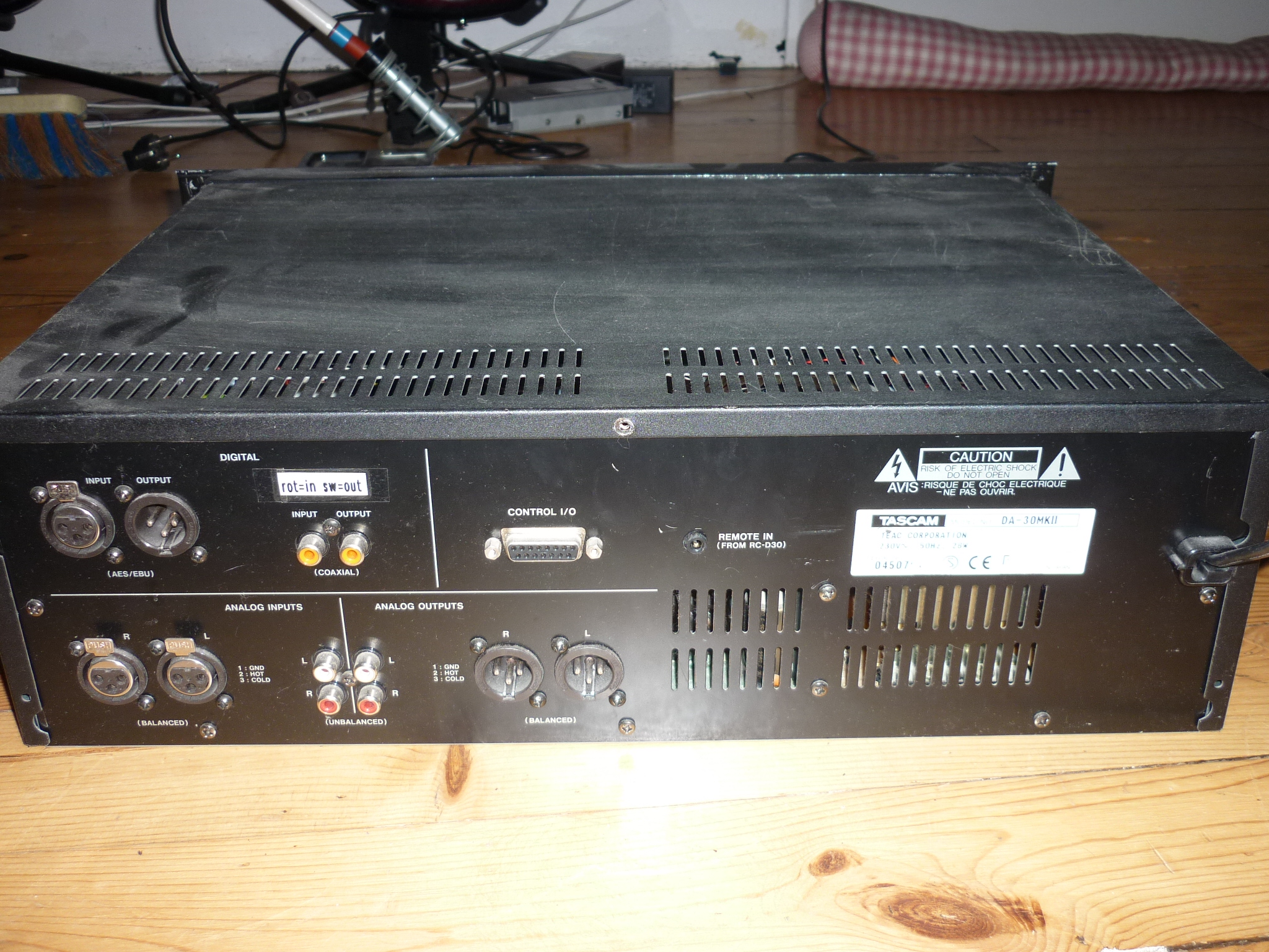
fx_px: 1210
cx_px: 634
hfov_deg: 55.4
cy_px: 476
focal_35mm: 33
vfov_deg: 42.9
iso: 100
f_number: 2.8
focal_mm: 5.5
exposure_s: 1/125
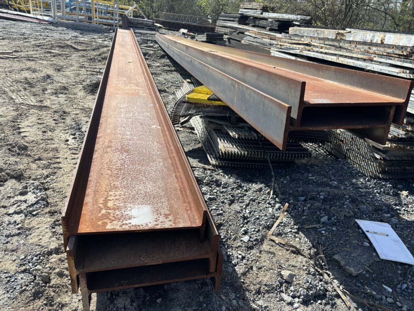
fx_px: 311
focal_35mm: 26
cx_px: 207
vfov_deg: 53.1
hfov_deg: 67.3
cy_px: 156
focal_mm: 5.96
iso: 50
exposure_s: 1/1567
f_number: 1.6
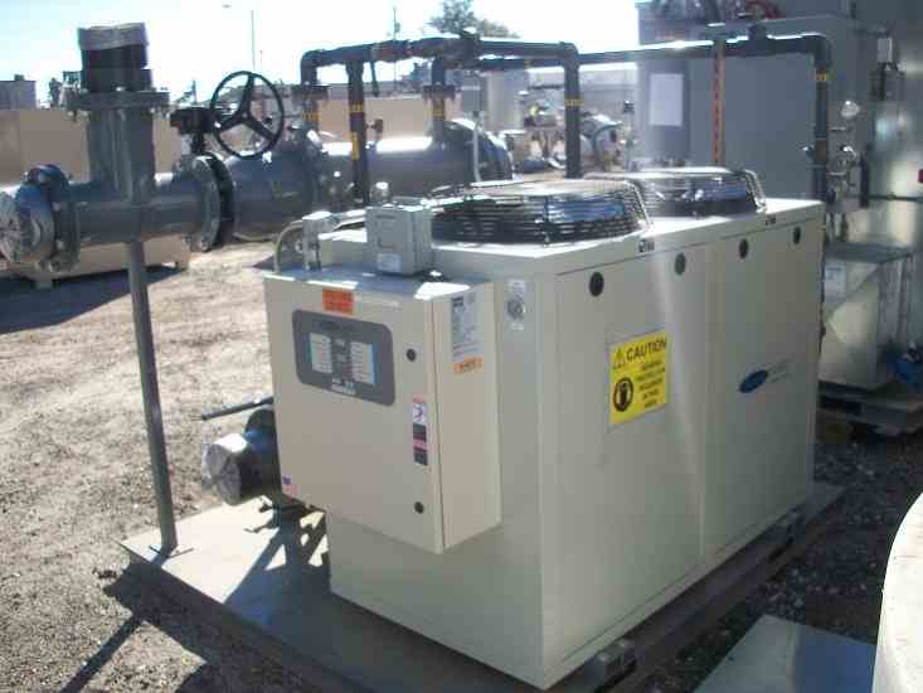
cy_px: 346
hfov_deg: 52.6
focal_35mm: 35
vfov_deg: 40.7
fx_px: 933
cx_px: 462
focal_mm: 6.3
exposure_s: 1/500
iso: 80
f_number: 3.1
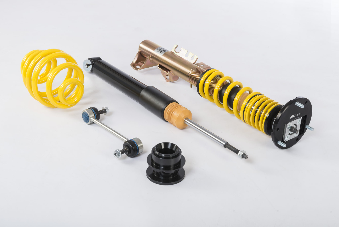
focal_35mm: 52
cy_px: 114
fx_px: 490
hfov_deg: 38.2
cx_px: 170
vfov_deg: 26.0
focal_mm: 52
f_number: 16
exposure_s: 1/250
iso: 400
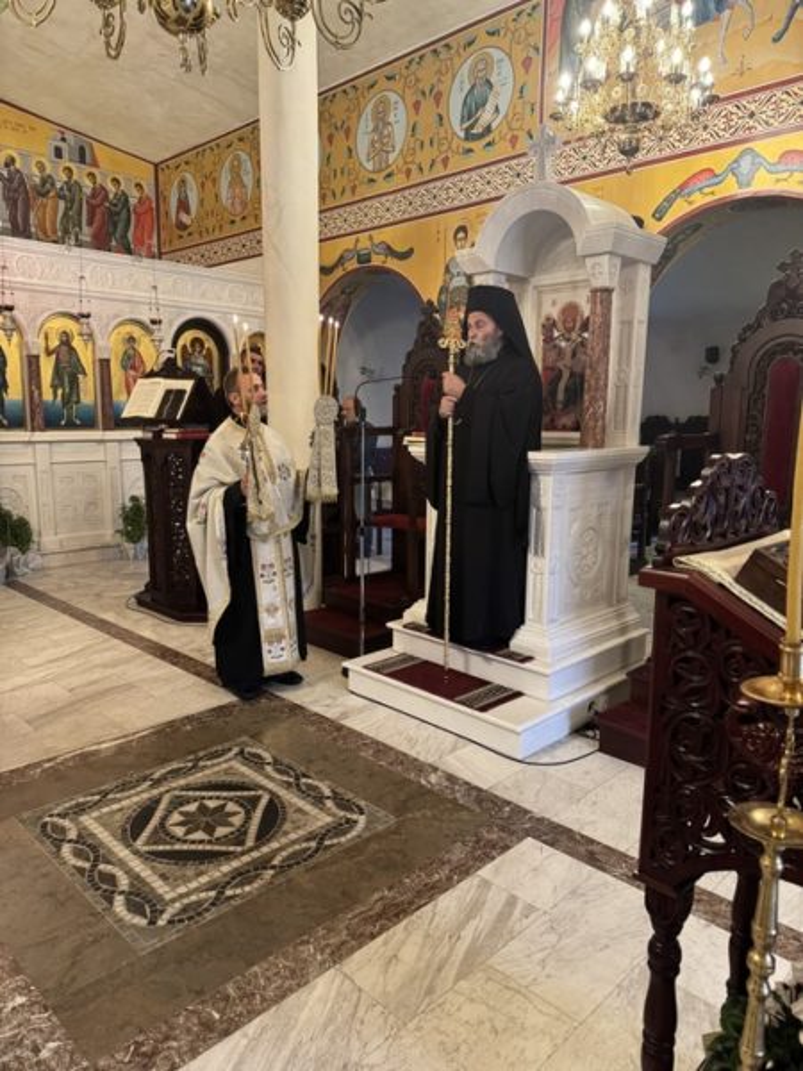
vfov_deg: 71.6
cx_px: 402
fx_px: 742
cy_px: 536
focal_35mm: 24
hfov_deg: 56.8
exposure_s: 1/50
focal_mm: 6.76
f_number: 1.78
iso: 400
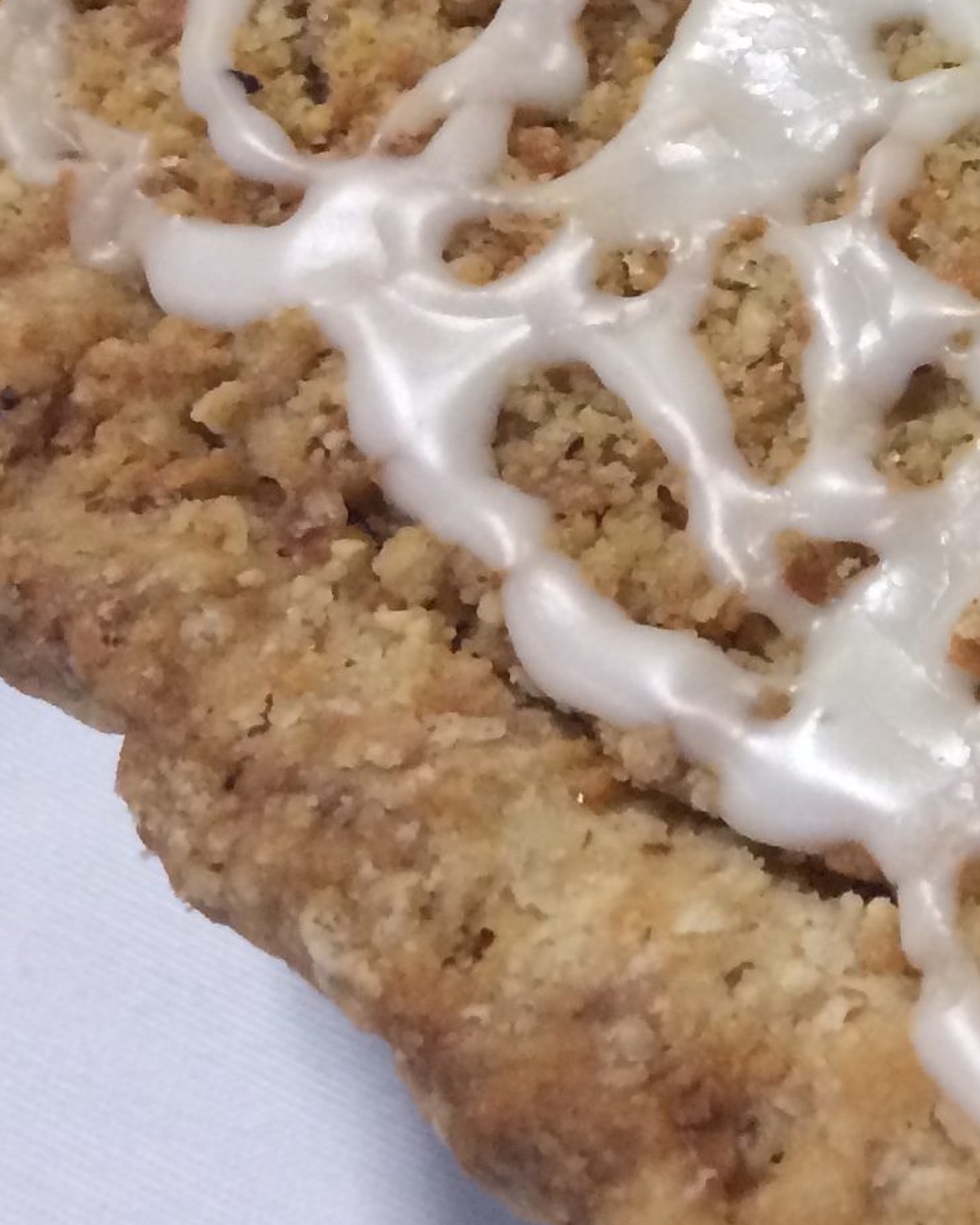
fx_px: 3662
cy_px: 66
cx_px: 2074
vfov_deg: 18.6
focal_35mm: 101
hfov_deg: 12.9
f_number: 2.2
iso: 160
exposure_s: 1/30
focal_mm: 4.15
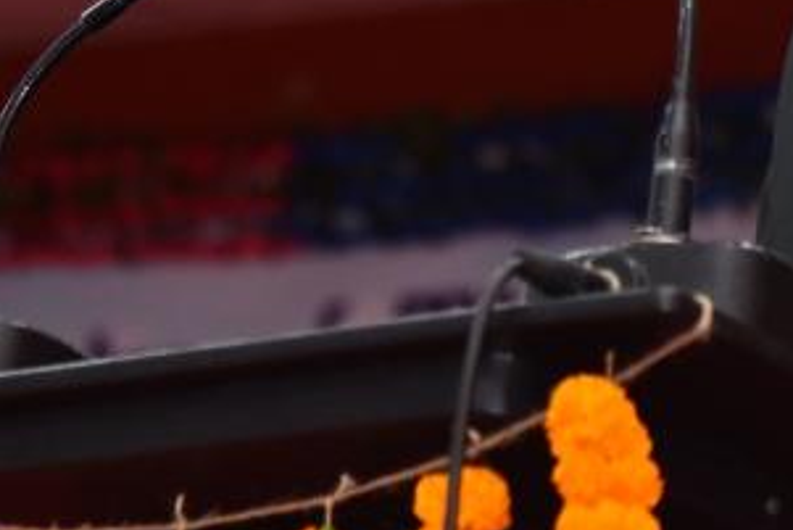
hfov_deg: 7.0
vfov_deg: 4.7
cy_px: -61
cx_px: 714
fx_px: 6457
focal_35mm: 293
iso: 1000
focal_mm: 86
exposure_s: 1/125
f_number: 4
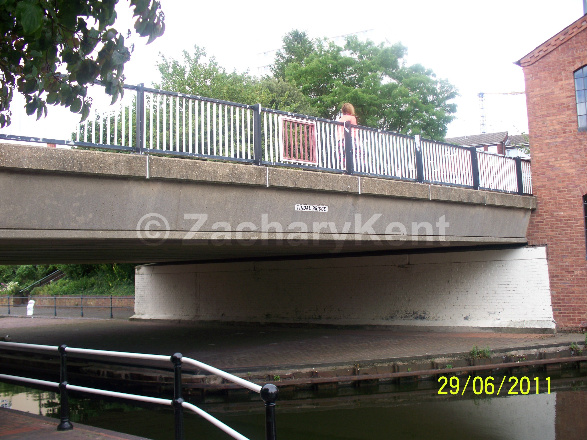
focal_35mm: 36
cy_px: 220
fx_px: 610
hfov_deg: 51.4
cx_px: 294
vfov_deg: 39.7
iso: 64
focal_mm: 7.54
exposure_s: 1/160
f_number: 2.8
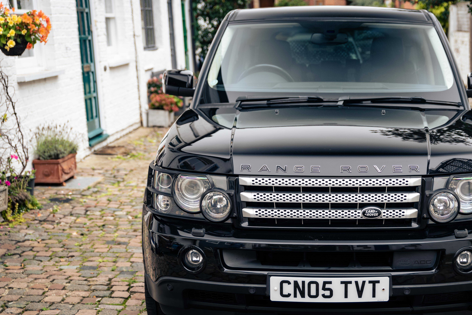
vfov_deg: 20.6
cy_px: 187
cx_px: 322
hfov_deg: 30.2
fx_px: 865
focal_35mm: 66
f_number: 2.8
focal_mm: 48
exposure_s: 1/50
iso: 160
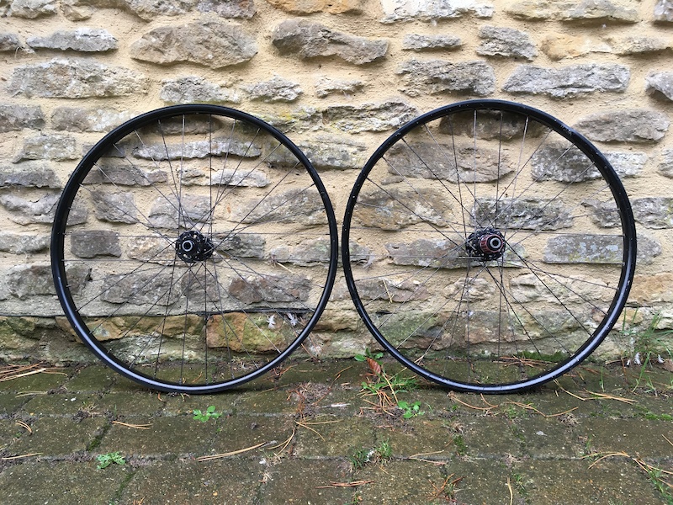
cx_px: 336
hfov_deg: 61.7
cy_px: 252
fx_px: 564
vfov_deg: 48.2
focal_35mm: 29
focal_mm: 4.15
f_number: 2.2
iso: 64
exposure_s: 1/33
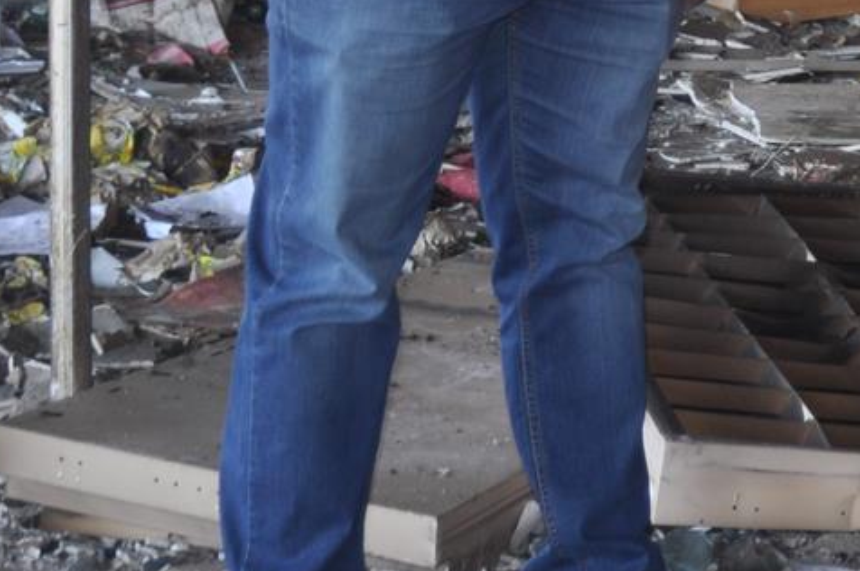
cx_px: 1073
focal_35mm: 123
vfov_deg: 10.7
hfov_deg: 15.9
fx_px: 2934
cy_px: -287
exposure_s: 1/60
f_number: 3.5
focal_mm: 24
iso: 200
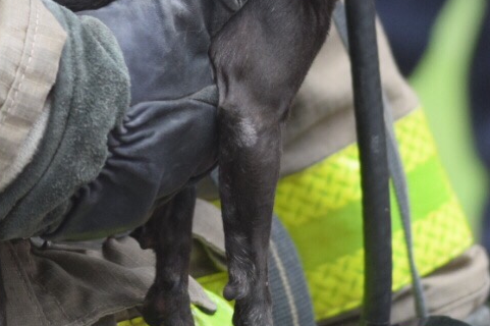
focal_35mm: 1517
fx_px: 20633
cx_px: 190
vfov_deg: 0.9
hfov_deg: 1.4
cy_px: -76
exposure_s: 1/1250
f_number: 4.5
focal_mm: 300
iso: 800
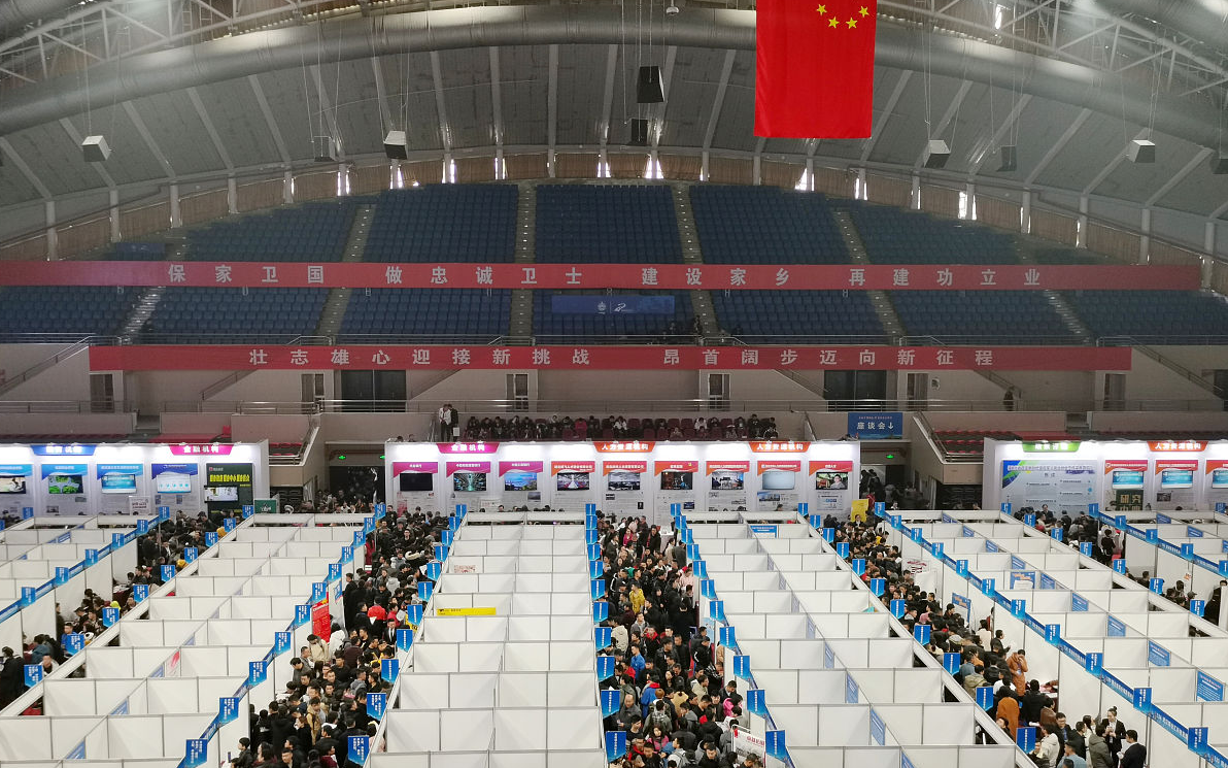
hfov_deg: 59.7
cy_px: 361
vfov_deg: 39.4
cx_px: 611
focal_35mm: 32
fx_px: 1071
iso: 160
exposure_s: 1/100
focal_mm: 5.58
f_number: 1.8
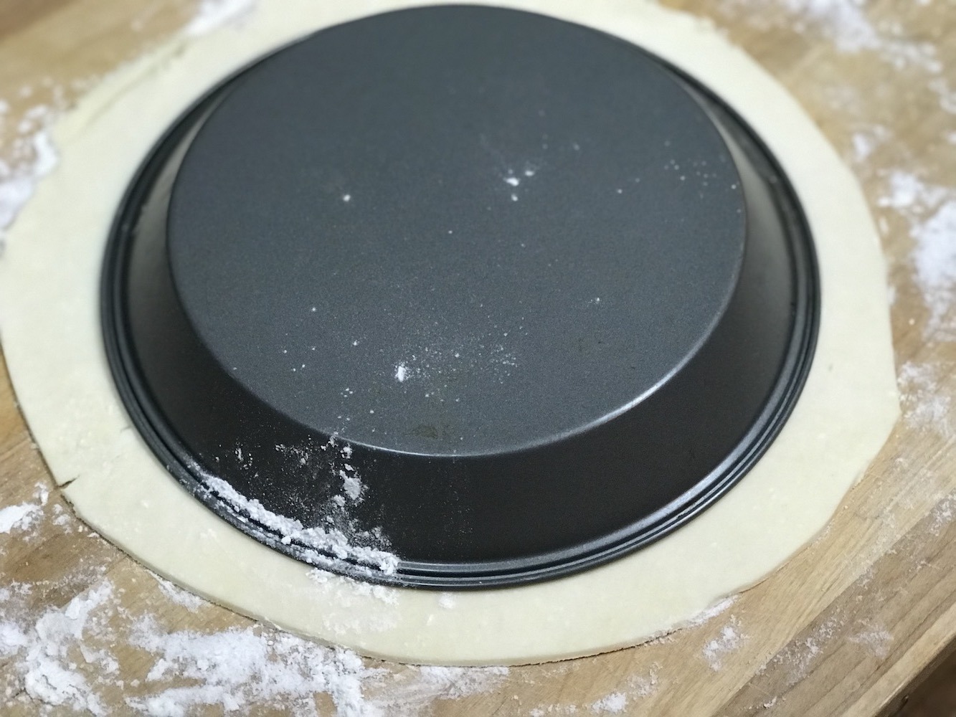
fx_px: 1574
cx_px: 478
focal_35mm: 57
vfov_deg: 25.7
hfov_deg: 33.8
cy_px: 358
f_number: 2.8
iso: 160
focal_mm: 6.6
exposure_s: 1/60
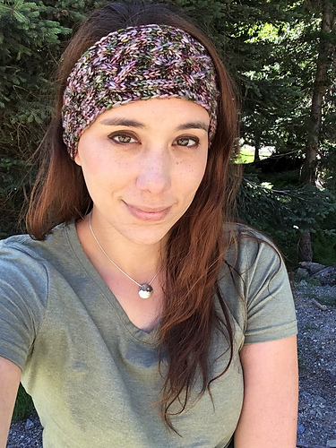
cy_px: 224
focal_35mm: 31
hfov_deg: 45.4
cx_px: 168
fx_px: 401
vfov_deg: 58.4
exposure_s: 1/228
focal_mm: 2.15
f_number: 2.4
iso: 50
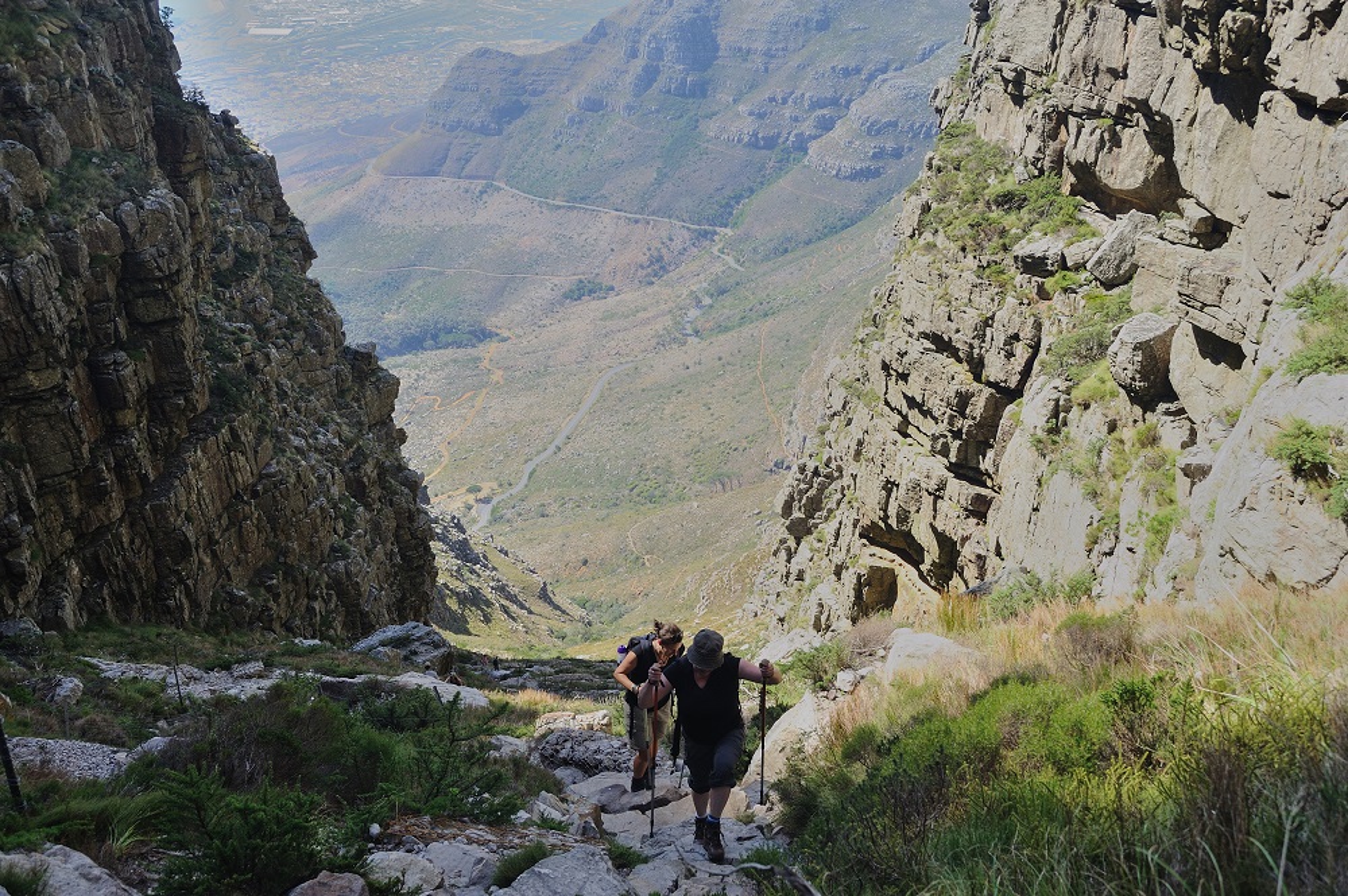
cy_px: 448
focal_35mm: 35
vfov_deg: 37.8
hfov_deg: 54.5
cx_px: 674
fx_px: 1309
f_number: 8
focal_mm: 35
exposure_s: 1/100
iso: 400
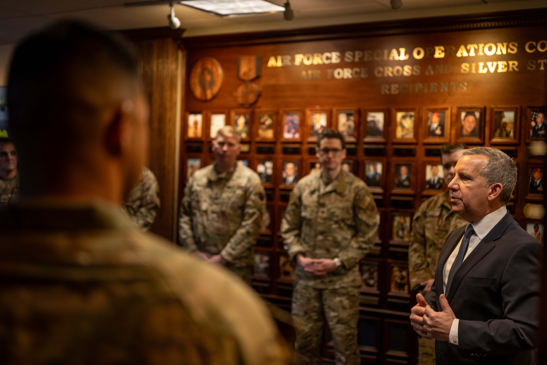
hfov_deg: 39.6
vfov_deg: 27.0
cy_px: 182
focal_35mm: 50
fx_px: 760
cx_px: 274
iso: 160
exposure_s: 1/60
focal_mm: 50
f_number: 1.8
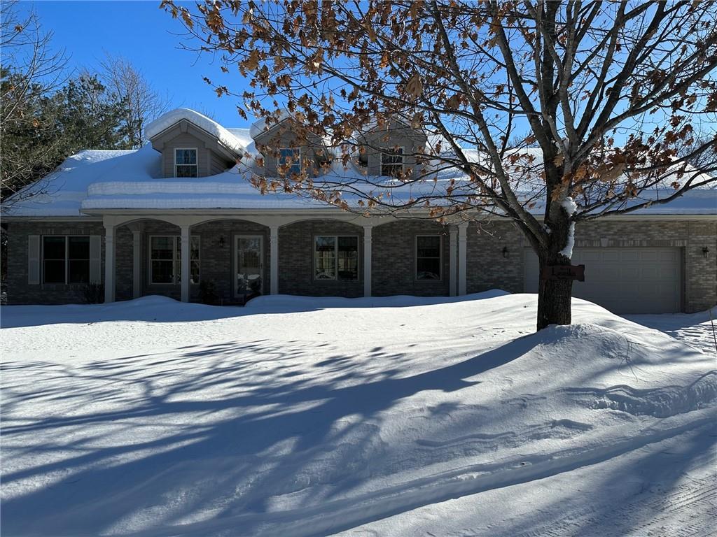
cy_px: 268
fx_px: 497
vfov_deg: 56.8
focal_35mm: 24
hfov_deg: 71.6
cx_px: 358
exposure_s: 1/6211
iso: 80
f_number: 1.78
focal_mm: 6.86
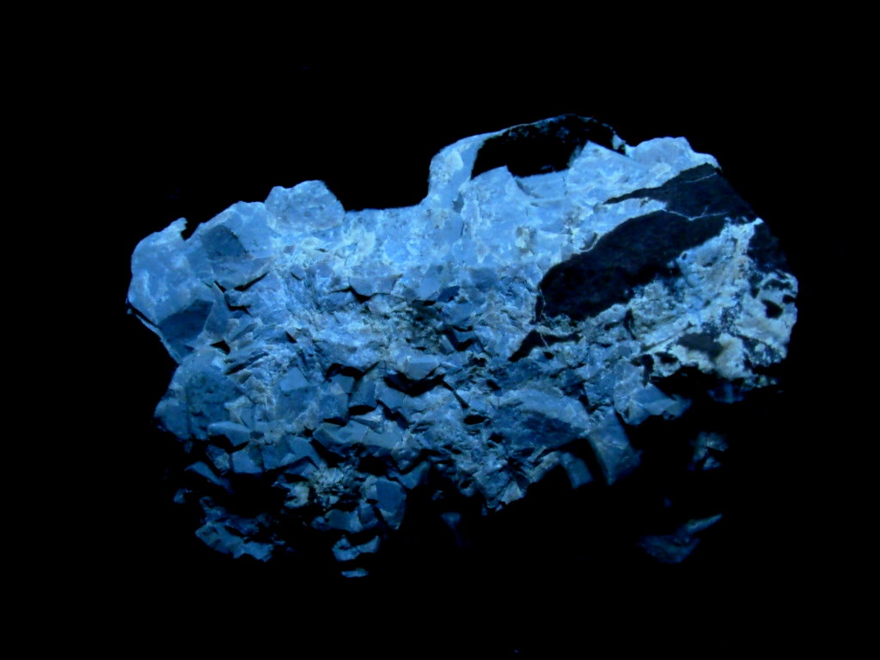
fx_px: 966
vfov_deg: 37.7
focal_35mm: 38
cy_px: 330
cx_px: 440
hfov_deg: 49.0
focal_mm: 6.3
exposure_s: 1/1.5
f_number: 2.9
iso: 159
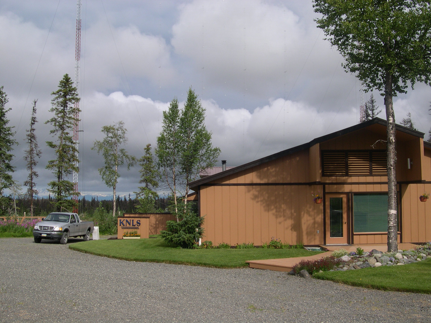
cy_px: 162
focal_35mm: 38
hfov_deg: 49.0
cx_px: 216
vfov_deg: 37.7
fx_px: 473
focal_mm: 8
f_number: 7.6
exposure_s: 1/243
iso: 100
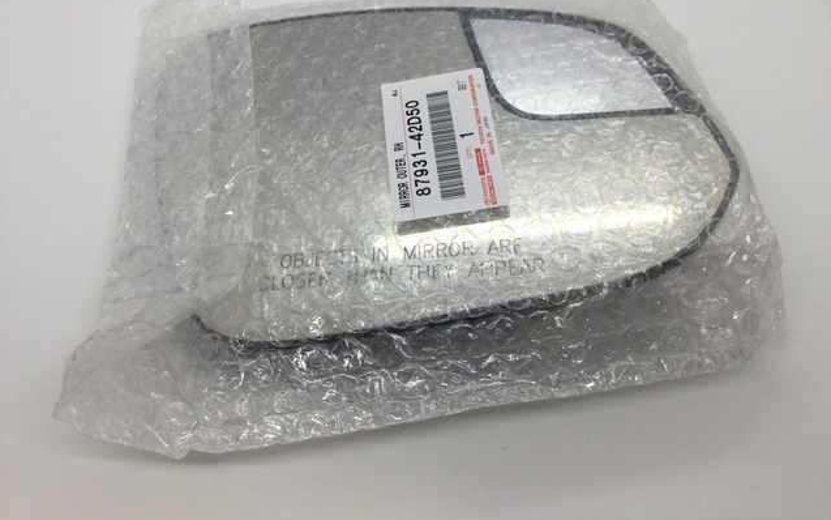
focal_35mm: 33
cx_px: 416
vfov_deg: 38.2
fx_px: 747
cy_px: 214
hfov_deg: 58.1
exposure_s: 1/120
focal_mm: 3.3
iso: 40
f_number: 2.4
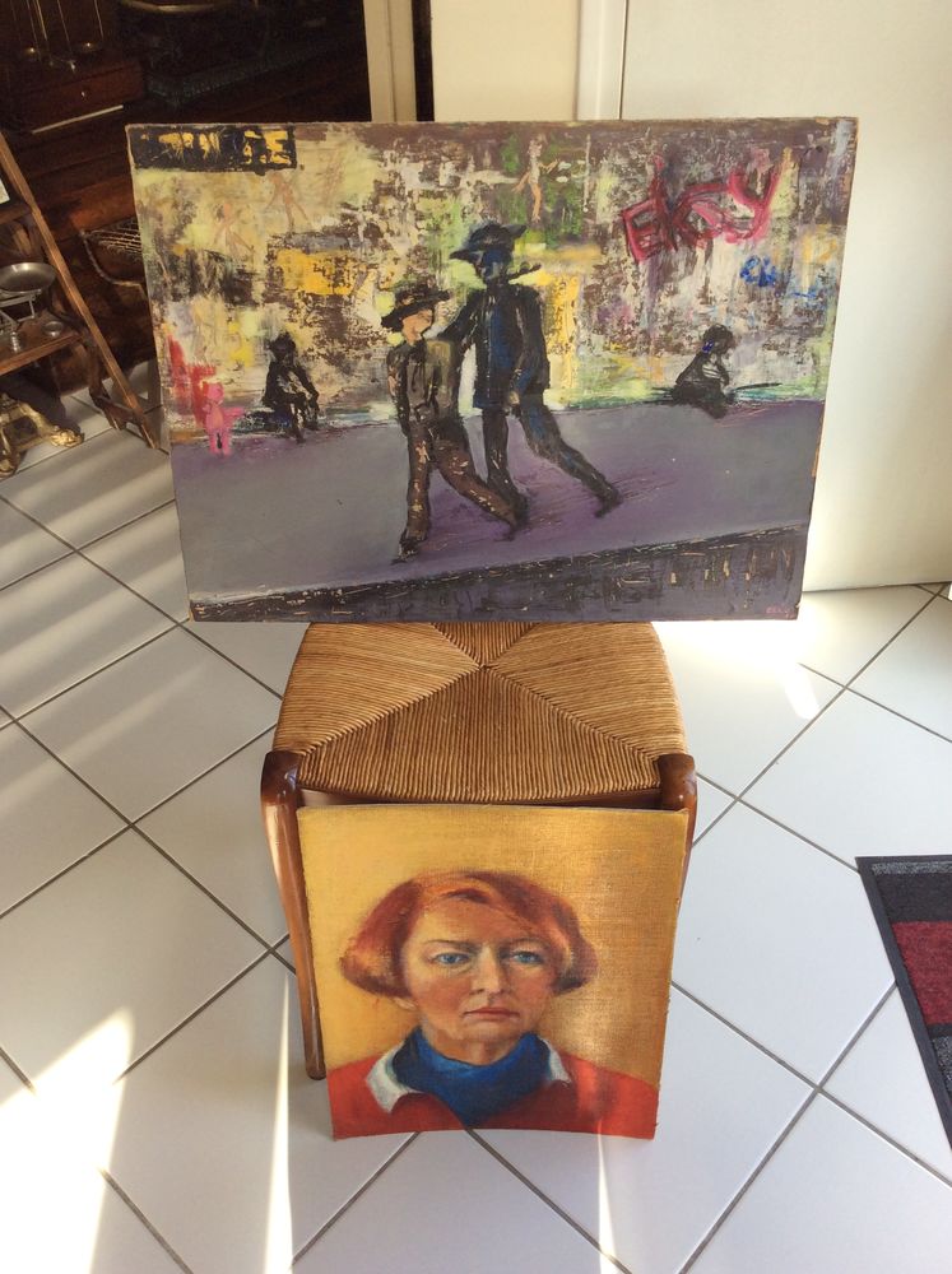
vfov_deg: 56.9
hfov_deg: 44.1
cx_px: 476
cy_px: 637
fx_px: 1176
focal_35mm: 32
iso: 40
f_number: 2.4
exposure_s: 1/100
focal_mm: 3.3
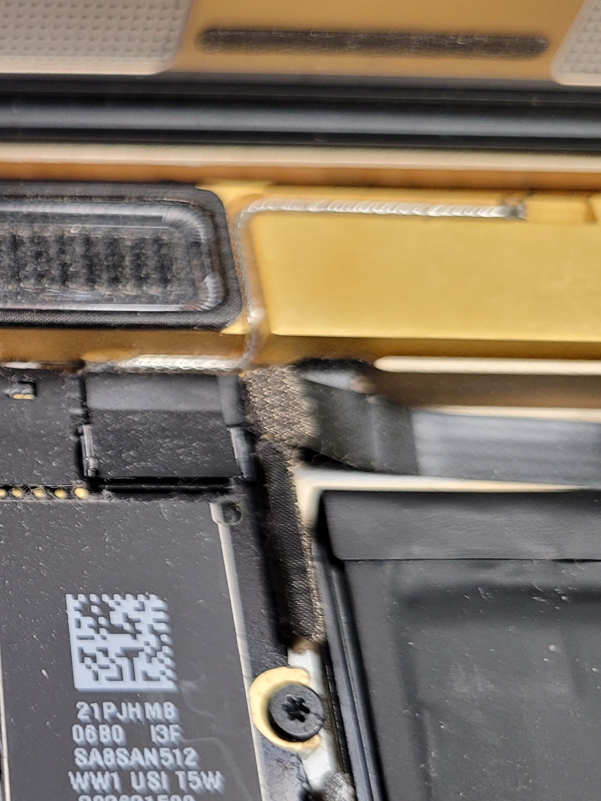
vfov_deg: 38.2
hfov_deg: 25.4
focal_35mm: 50
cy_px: 421
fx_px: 1158
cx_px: -161
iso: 200
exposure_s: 1/40
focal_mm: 5.4
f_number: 1.8
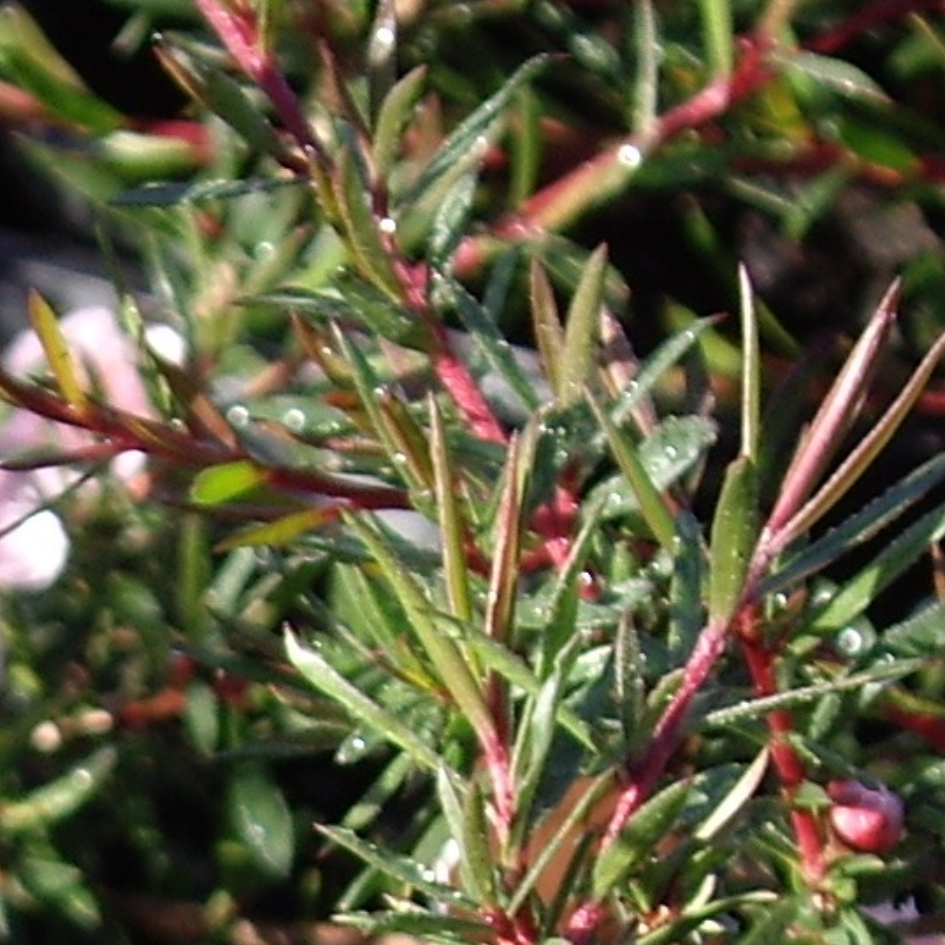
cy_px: 1621
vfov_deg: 5.8
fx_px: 9111
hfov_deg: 5.9
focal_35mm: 295
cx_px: -469
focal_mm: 11.5
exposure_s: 1/125
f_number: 3.4
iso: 50
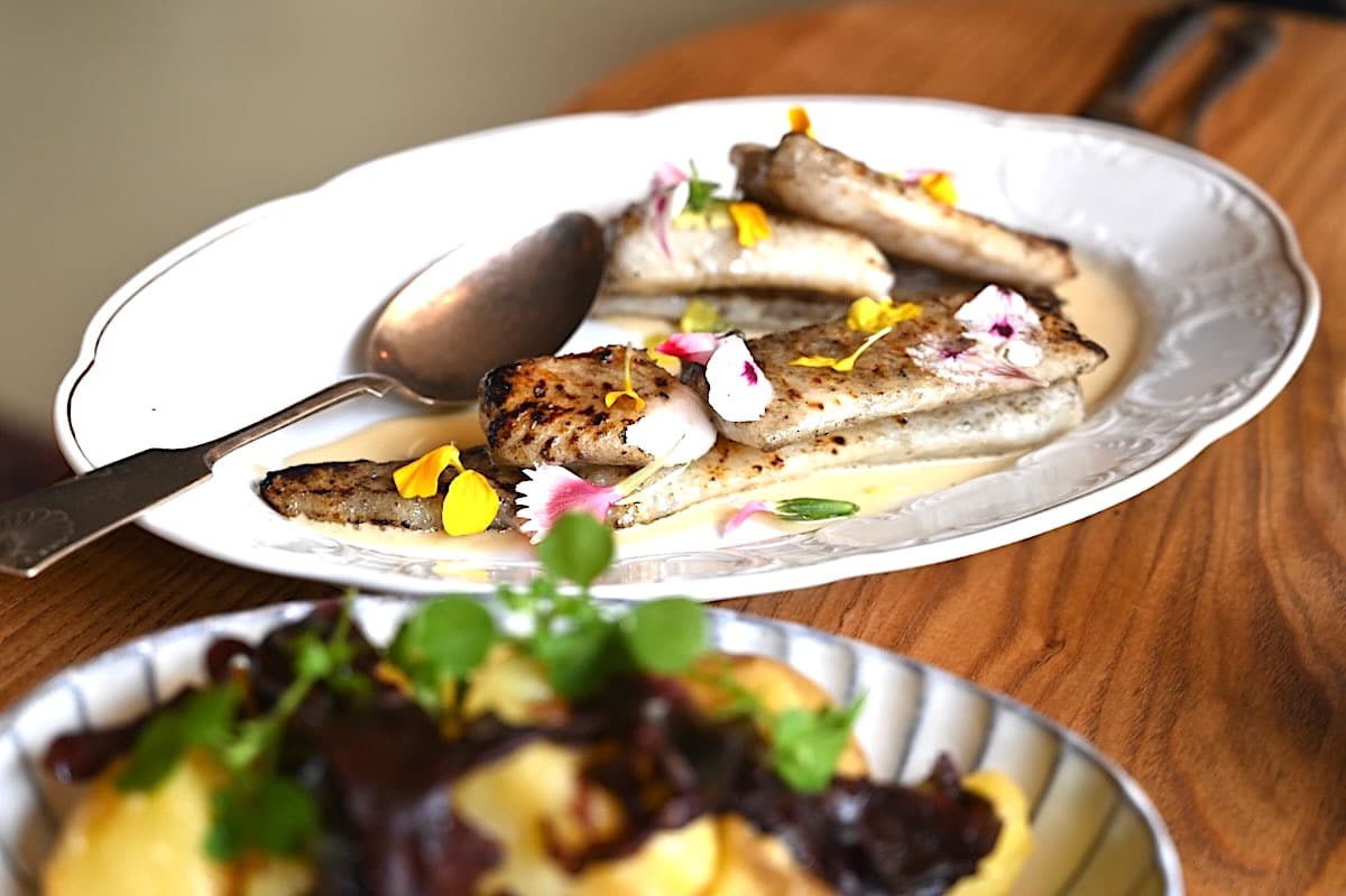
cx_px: 673
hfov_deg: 36.9
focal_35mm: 54
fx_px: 2018
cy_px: 448
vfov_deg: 25.0
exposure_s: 1/80
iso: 400
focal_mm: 54
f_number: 4.5
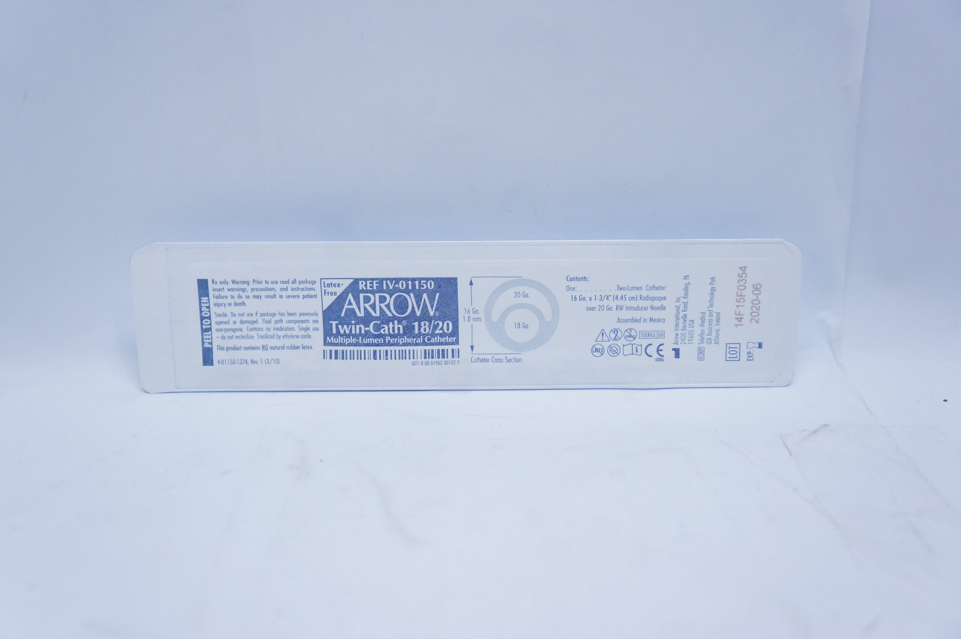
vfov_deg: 32.9
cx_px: 480
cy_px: 320
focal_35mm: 40
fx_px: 1080
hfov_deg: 48.0
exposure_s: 1/200
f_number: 4
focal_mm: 27
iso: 800
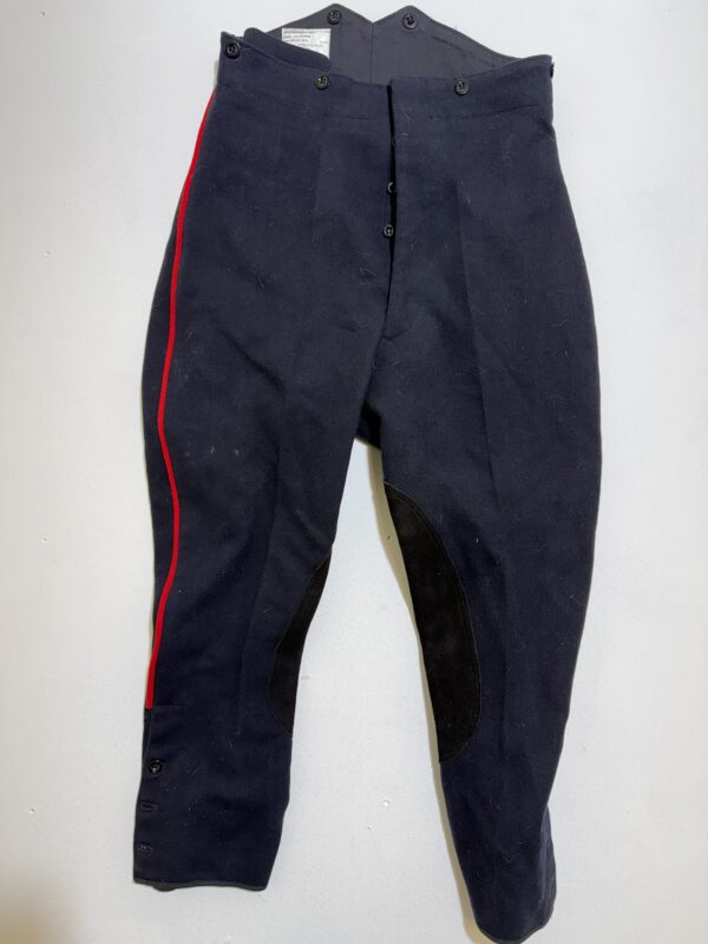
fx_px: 654
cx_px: 354
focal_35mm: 24
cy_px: 472
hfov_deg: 56.8
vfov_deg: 71.6
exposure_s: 1/121
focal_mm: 6.76
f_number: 1.78
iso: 64
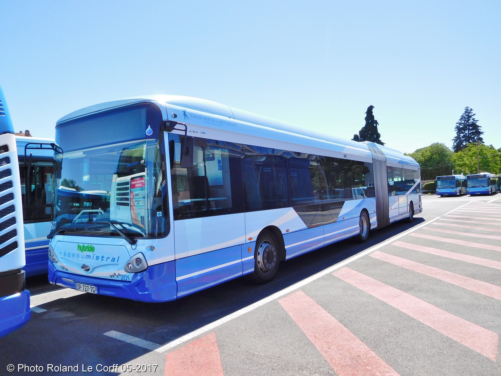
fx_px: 362
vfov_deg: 54.9
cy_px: 188
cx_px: 250
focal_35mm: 25
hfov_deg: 69.4
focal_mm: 4.5
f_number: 3.4
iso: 125
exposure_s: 1/800
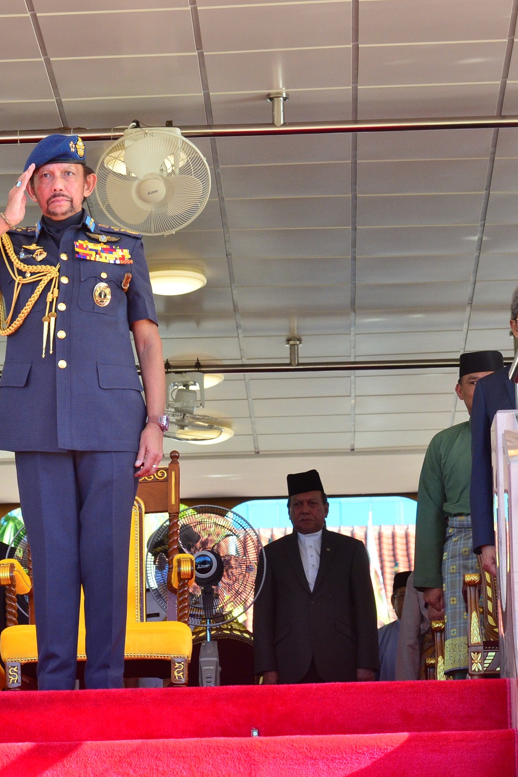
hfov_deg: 8.6
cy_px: 388
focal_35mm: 159
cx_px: 49
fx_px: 3431
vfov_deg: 12.9
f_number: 8
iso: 1000
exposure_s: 1/400
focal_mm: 70
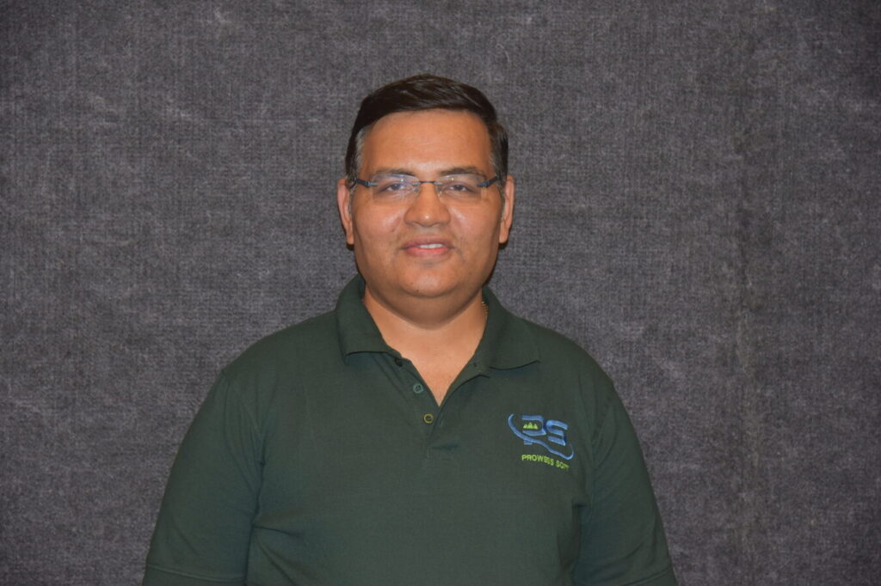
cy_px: 293
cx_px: 440
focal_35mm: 86
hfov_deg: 23.7
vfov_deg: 15.9
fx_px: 2104
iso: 1250
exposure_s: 1/60
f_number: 5.6
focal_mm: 86
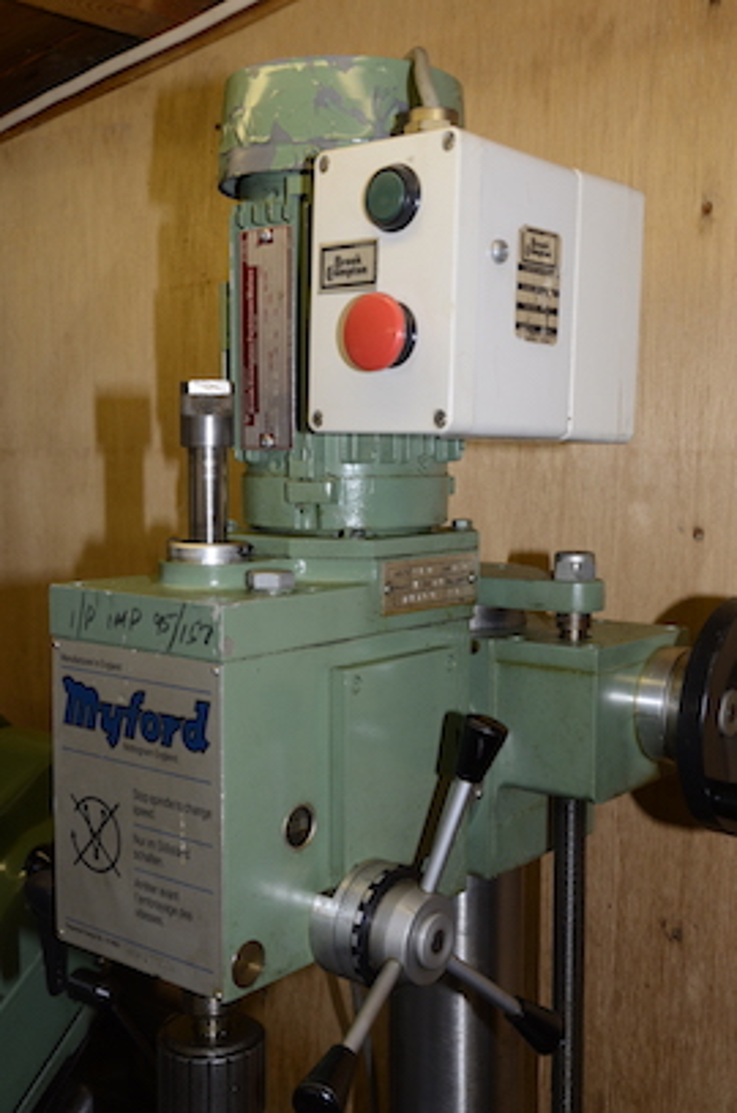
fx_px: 1296
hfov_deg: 31.7
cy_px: 556
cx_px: 368
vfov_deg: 46.5
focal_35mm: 42
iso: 800
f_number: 13
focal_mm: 28
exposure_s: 1/60
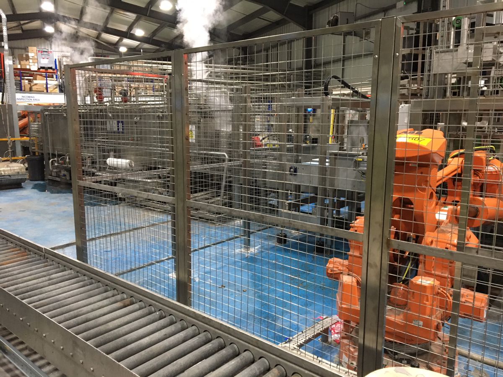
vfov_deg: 48.2
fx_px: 421
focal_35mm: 29
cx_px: 252
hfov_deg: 61.7
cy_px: 188
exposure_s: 1/33
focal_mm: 4.15
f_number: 2.2
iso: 200
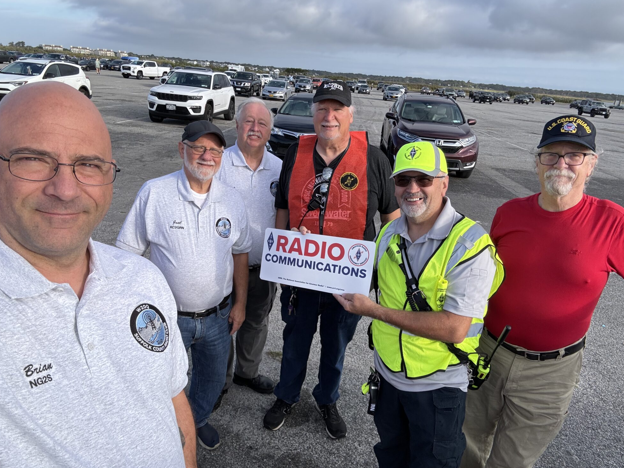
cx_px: 311
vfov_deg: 56.8
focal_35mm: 24
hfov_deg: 71.6
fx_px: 433
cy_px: 237
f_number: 1.9
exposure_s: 1/806
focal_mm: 2.69
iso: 25
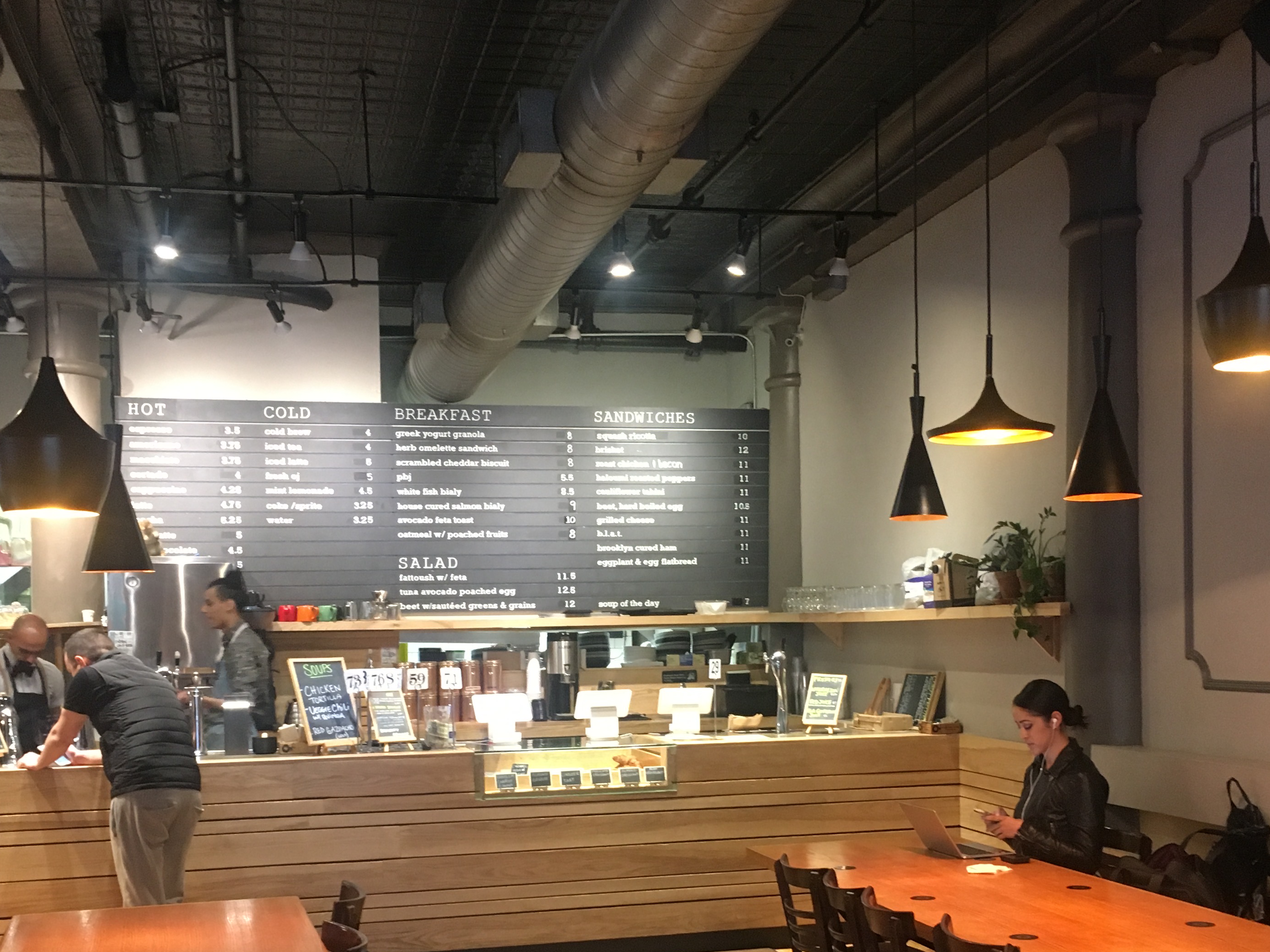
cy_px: 652
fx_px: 1541
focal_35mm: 42
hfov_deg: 44.8
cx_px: 651
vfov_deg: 34.0
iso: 200
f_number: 2.2
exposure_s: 1/17
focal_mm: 4.15
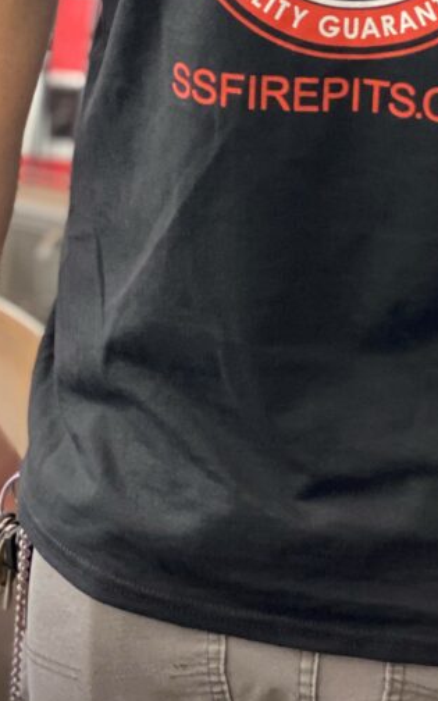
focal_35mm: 112
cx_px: 348
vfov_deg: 18.2
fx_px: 2139
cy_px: 28
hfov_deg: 11.6
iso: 400
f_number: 2
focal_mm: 6
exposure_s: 1/24
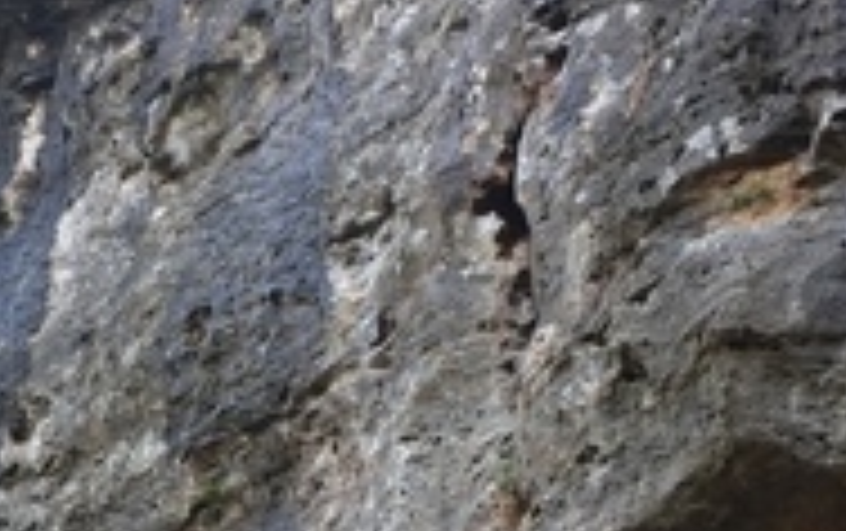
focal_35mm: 98
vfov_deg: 13.1
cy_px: 616
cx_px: 248
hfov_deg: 21.1
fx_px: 2262
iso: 32
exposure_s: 1/60
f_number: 2.2
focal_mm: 4.15
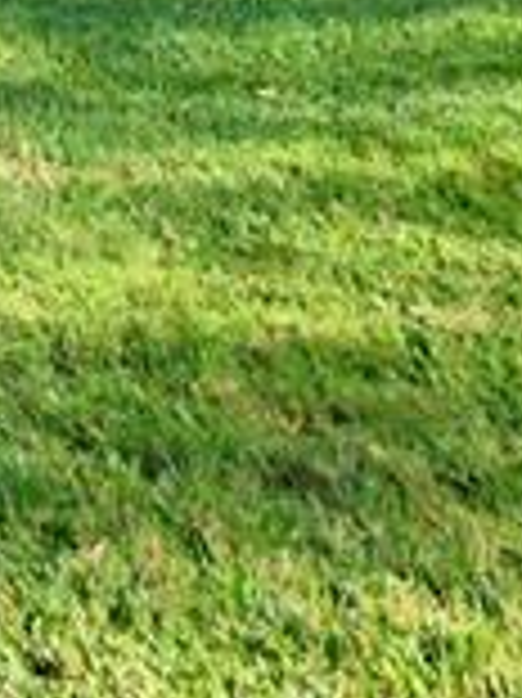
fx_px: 2436
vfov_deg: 14.3
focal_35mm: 121
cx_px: -558
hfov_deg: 11.0
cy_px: -572
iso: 100
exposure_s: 1/800
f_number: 4.8
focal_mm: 13
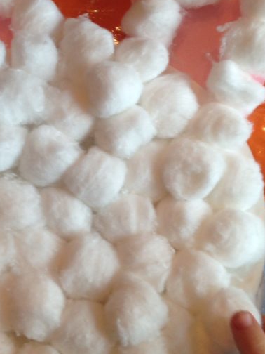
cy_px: 131
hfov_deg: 21.8
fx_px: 684
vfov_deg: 28.9
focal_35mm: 67
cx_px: 79
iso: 64
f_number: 2.4
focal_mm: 4.12
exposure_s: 1/40
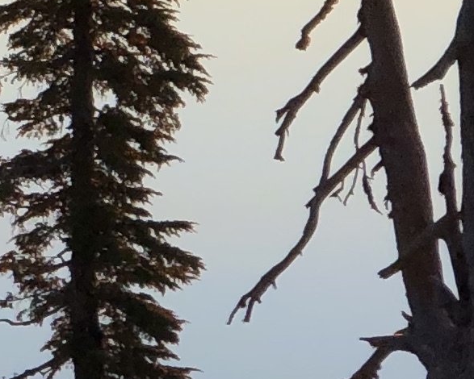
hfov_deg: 5.0
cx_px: -557
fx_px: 5361
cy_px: -256
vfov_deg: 4.0
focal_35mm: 382
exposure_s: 1/236
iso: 20
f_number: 2.8
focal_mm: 6.6
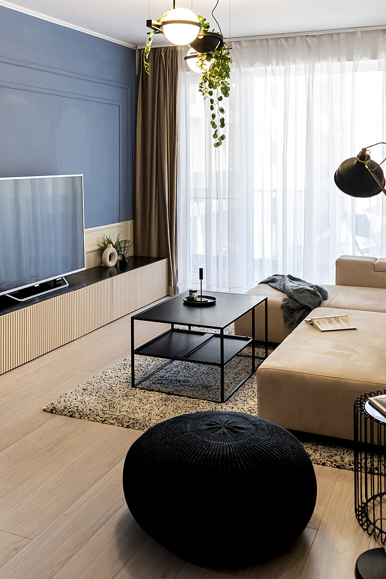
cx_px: 159
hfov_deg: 35.0
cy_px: 190
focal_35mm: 38
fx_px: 611
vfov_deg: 49.7
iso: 400
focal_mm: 28
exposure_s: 1/60
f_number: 3.5
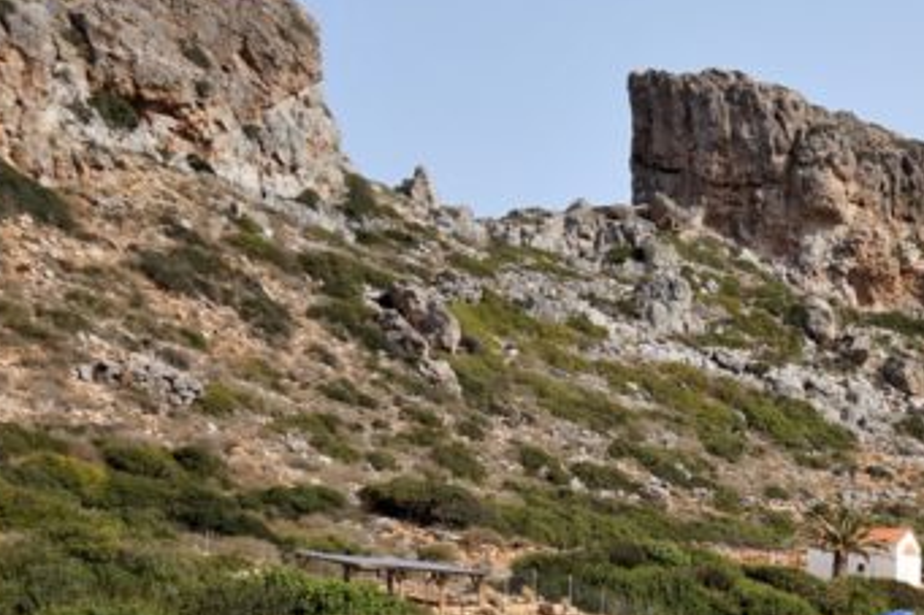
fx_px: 1847
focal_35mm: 72
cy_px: 902
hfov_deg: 24.4
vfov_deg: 17.2
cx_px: 1217
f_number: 13
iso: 100
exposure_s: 1/80
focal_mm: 16
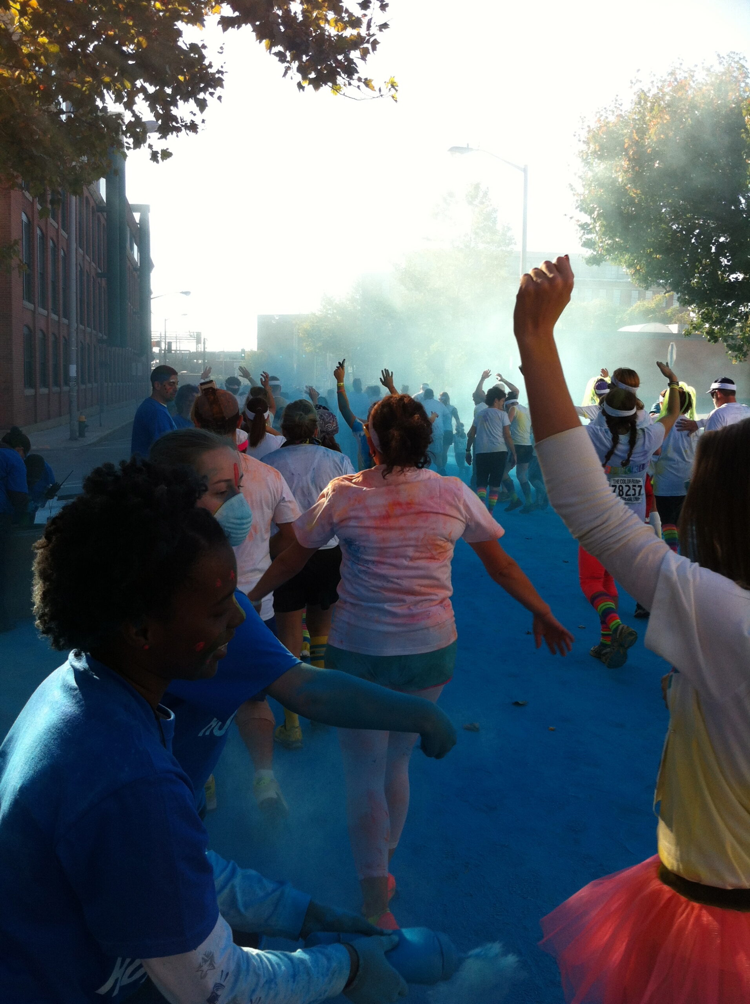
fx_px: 1014
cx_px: 375
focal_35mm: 35
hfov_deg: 40.6
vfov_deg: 52.7
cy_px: 502
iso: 80
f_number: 2.8
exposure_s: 1/520
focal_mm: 3.85
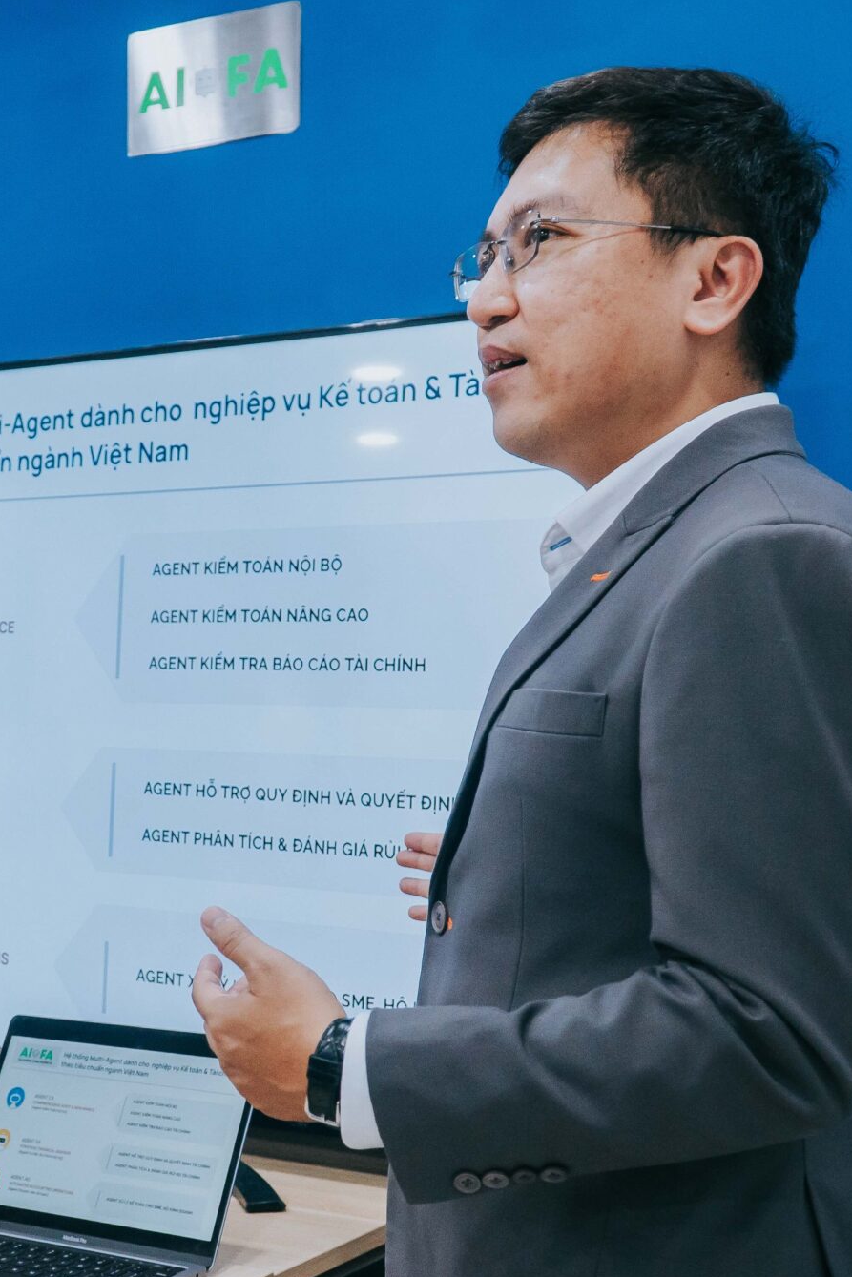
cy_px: 635
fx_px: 1845
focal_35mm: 52
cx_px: 239
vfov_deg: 38.2
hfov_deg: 25.8
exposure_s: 1/200
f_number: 4
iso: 1250
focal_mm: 23
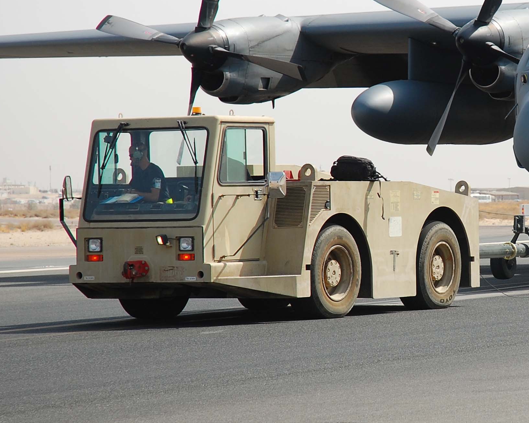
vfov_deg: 8.5
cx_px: 481
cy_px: 174
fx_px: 2834
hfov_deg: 10.6
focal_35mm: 181
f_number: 6.3
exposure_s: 1/640
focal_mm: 70
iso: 200
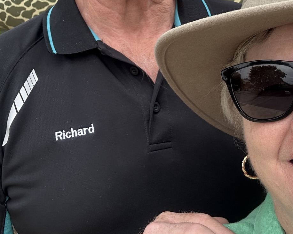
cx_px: 192
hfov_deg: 37.7
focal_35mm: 49
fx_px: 425
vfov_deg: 29.2
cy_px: 11
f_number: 1.9
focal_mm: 2.69
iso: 25
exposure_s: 1/575
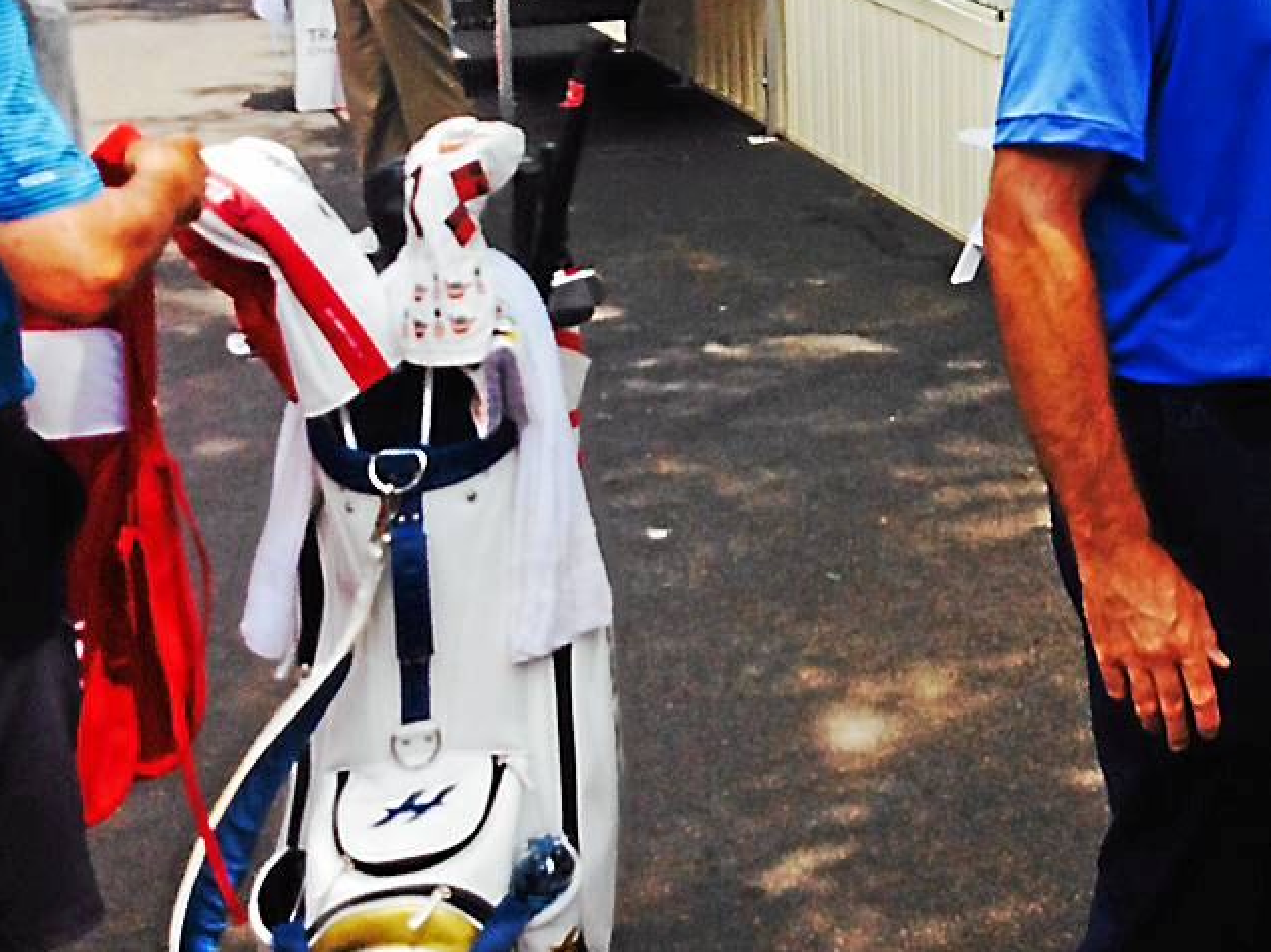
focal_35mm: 71
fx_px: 2606
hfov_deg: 26.6
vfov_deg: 20.4
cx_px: 1108
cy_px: 119
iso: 50
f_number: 2.4
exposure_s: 1/905
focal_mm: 4.28
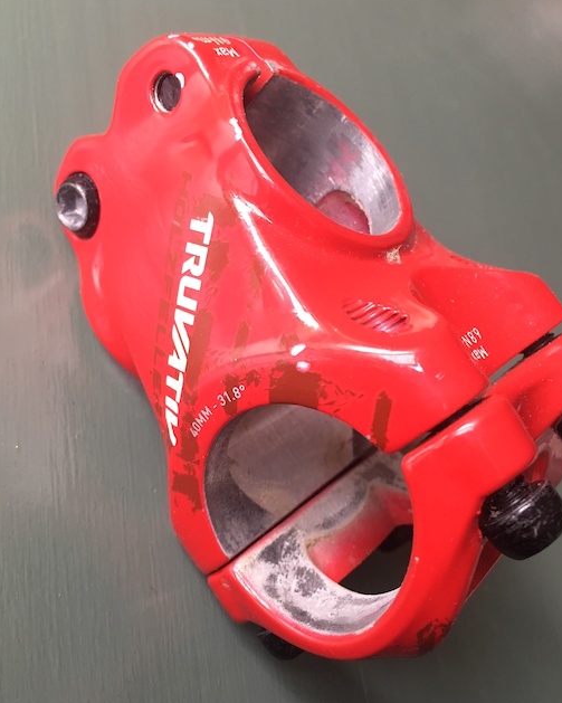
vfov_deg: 50.3
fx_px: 749
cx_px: 296
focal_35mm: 36
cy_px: 350
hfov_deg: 41.1
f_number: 2.2
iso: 100
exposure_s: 1/30
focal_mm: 4.15
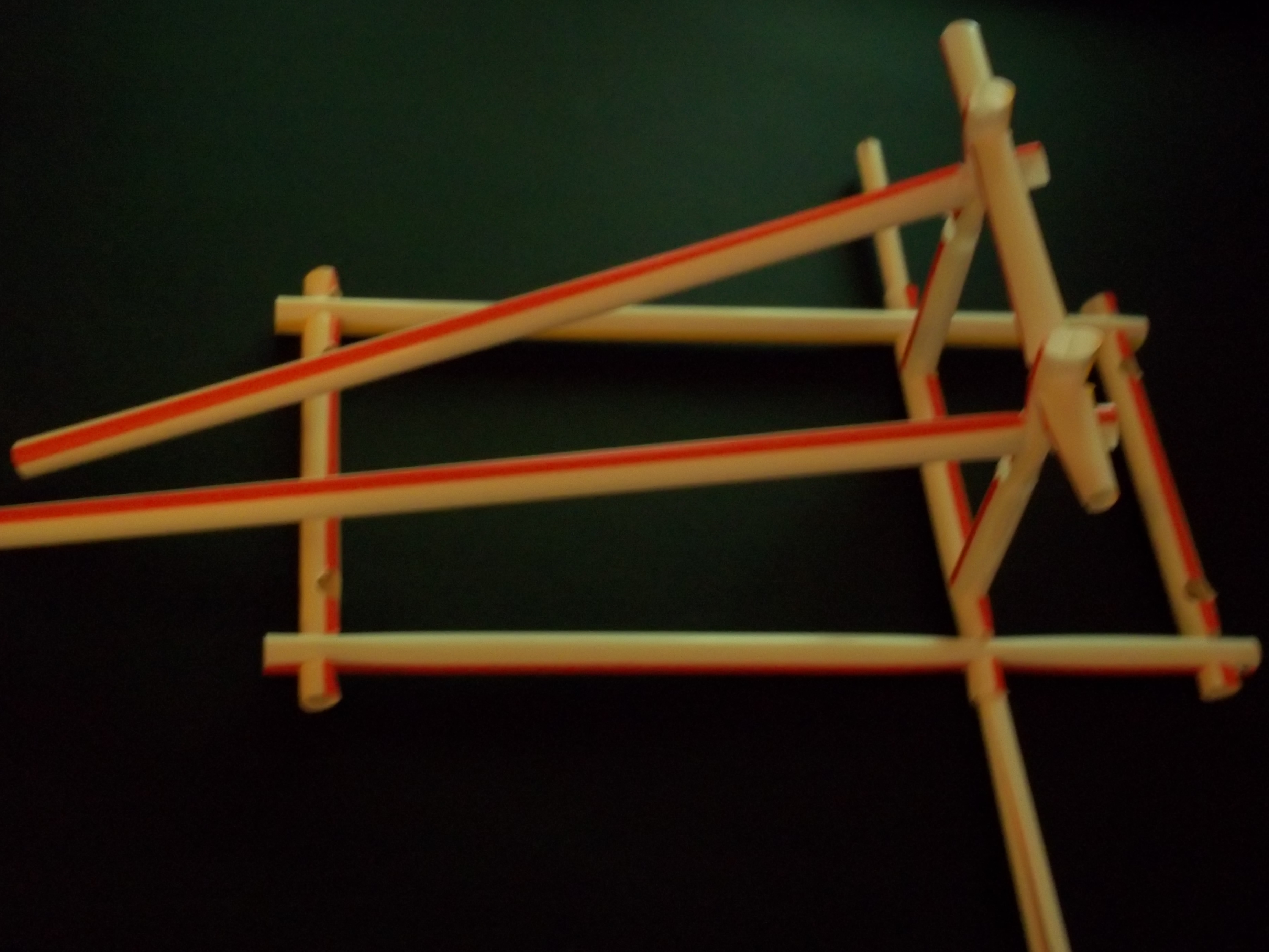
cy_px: 476
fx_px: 1430
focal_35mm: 39
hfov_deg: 47.8
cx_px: 586
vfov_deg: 36.8
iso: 320
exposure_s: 1/8
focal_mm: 6.5
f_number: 3.1
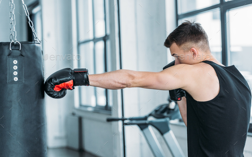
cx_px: 125
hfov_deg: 21.9
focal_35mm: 95
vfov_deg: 13.8
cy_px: 77
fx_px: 652
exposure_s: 1/160
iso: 640
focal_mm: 92
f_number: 3.5
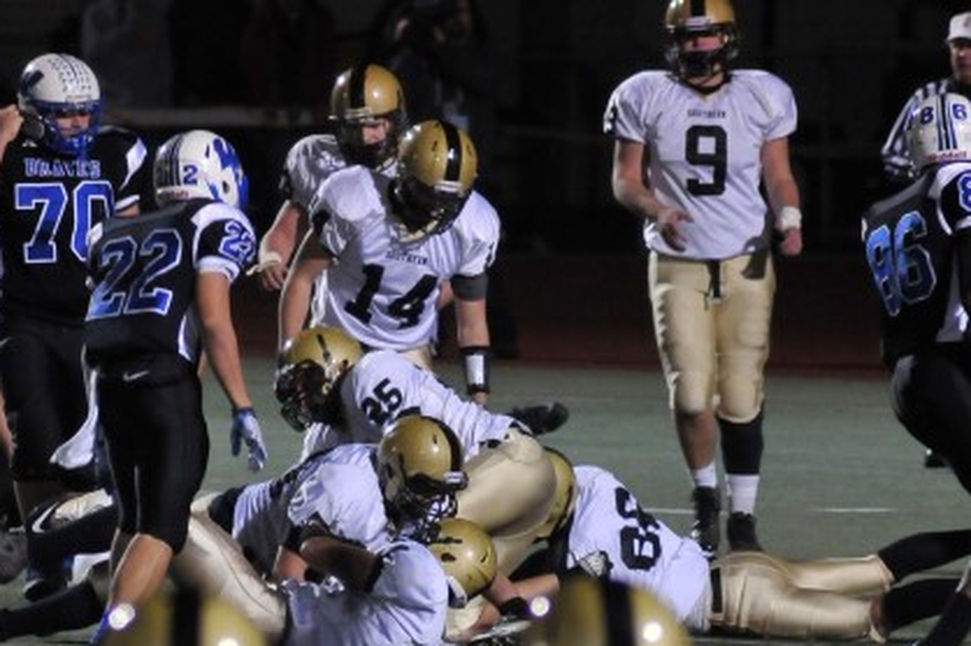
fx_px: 20967
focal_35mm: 778
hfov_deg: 2.7
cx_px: 345
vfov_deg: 1.8
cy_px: 204
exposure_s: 1/250
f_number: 5.6
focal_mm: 300
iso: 2000
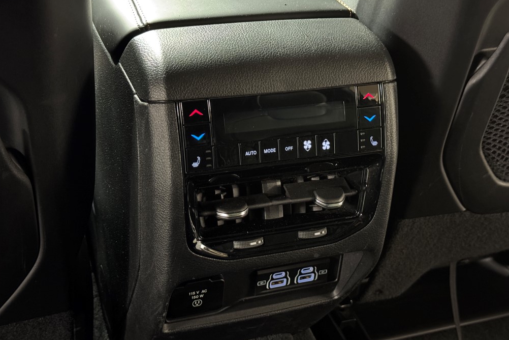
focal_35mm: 51
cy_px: 180
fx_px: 721
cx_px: 252
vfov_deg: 26.5
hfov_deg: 38.9
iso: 800
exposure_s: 1/20
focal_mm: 6.76
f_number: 1.78
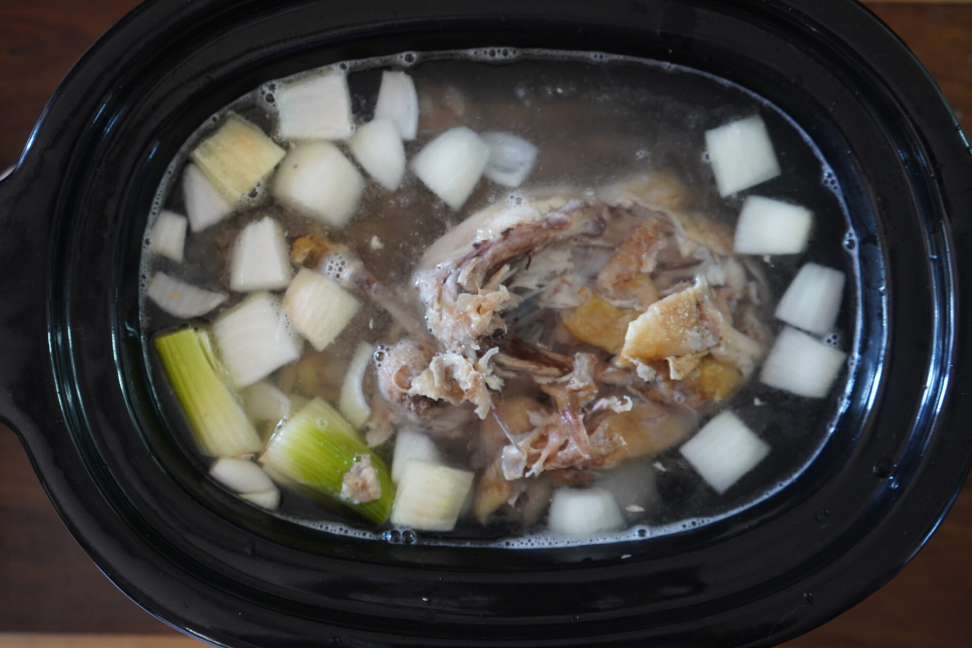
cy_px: 324
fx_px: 1026
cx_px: 486
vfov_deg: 35.0
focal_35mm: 38
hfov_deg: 50.7
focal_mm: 38
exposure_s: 1/60
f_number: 4
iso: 1250
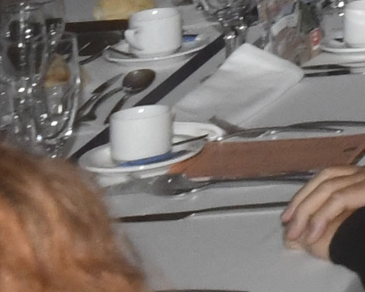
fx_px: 2377
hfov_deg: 6.9
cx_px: 1434
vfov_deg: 6.4
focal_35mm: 220
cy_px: -586
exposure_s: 1/250
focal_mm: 18
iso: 2000
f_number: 8
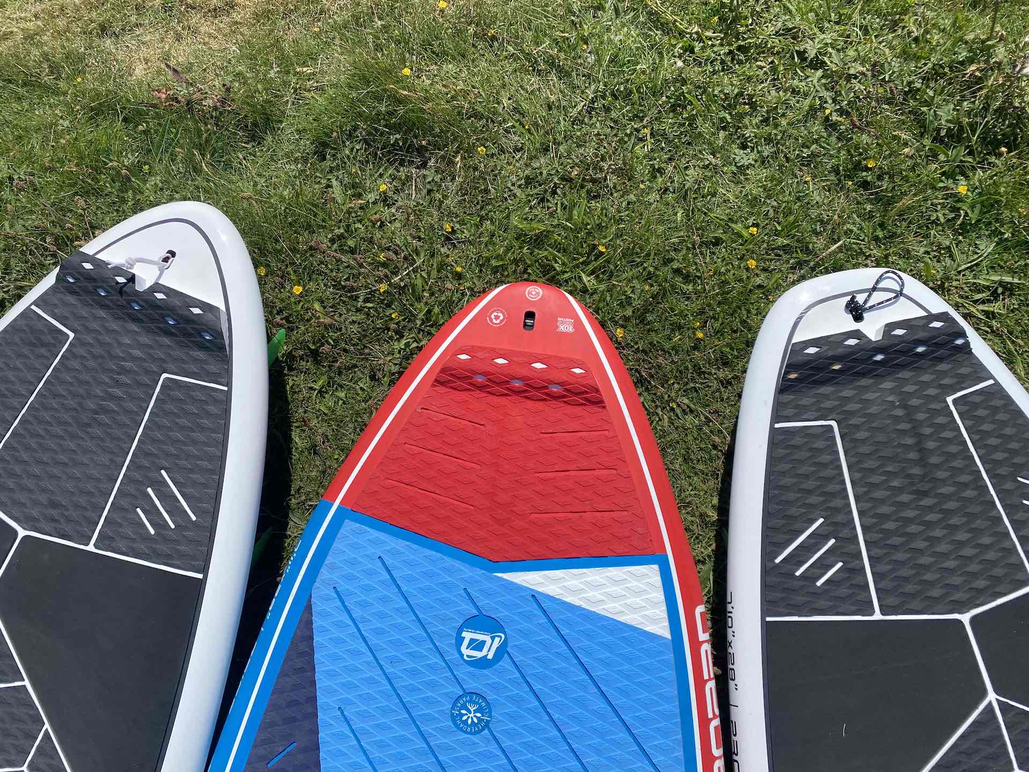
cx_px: 514
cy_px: 386
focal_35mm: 26
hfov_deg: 67.3
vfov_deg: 53.1
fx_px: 773
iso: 32
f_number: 1.8
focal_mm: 4.25
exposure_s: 1/4274
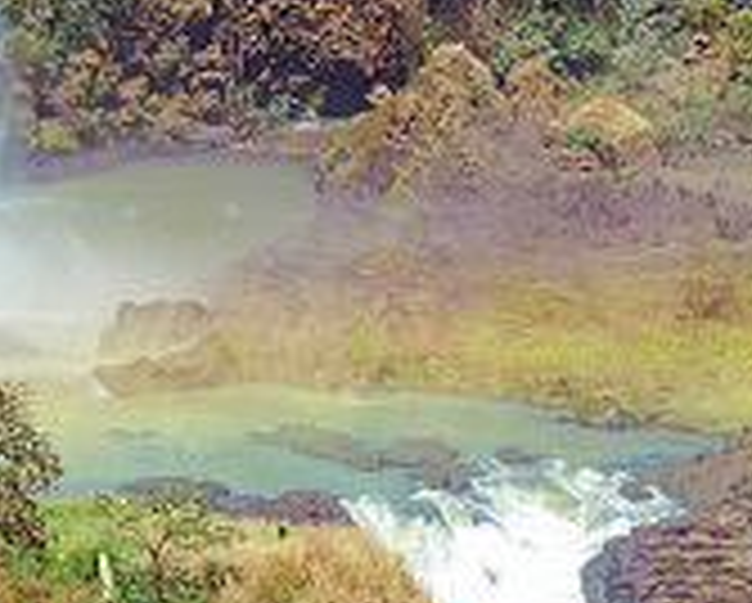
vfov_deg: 4.8
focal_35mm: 321
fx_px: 7153
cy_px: 207
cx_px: 277
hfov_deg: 6.0
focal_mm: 75
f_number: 13
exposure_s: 1/250
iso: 200
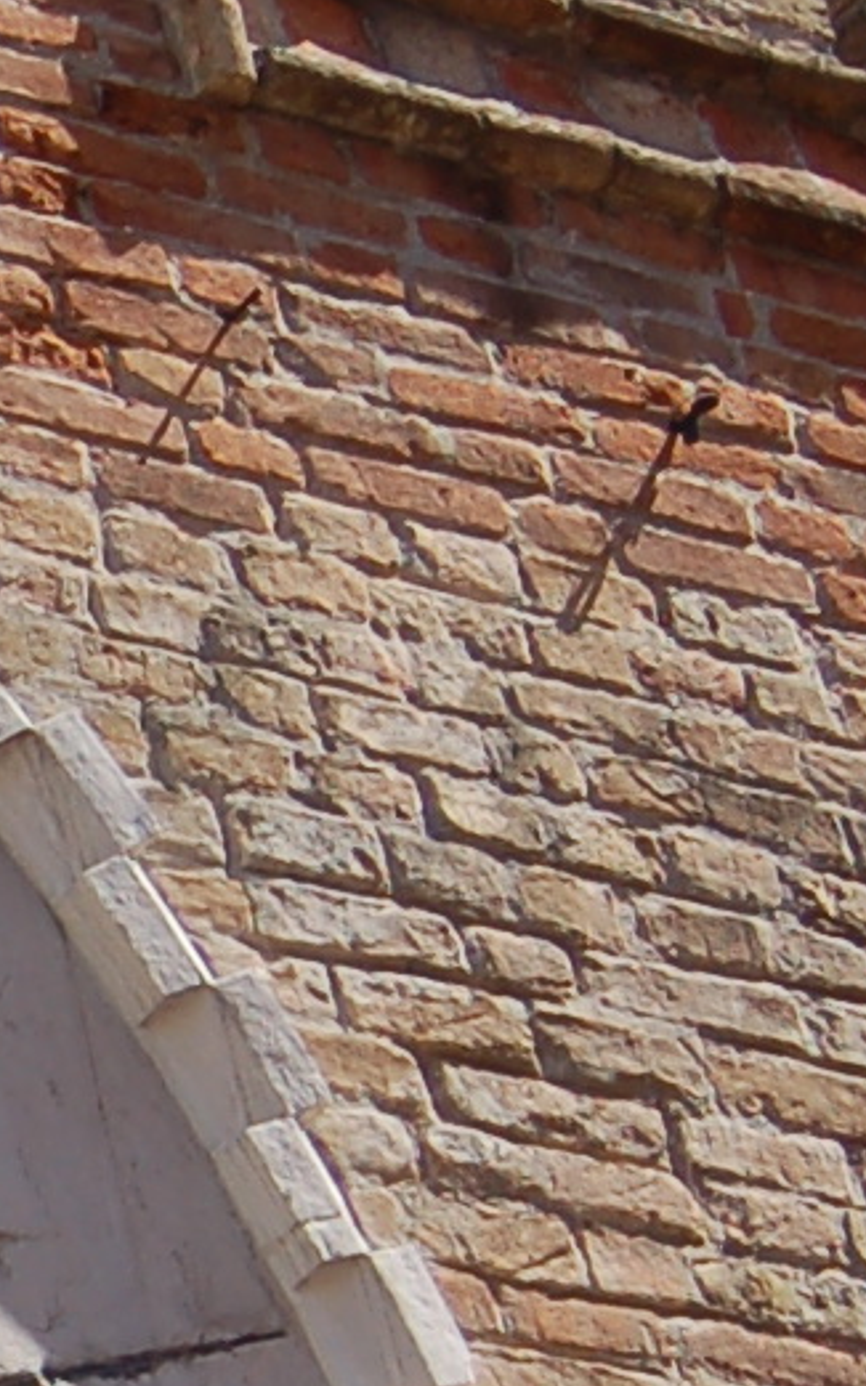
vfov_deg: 11.2
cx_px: -1474
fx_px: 6987
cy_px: 1482
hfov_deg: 6.6
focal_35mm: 185
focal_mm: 21
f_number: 9
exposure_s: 1/250
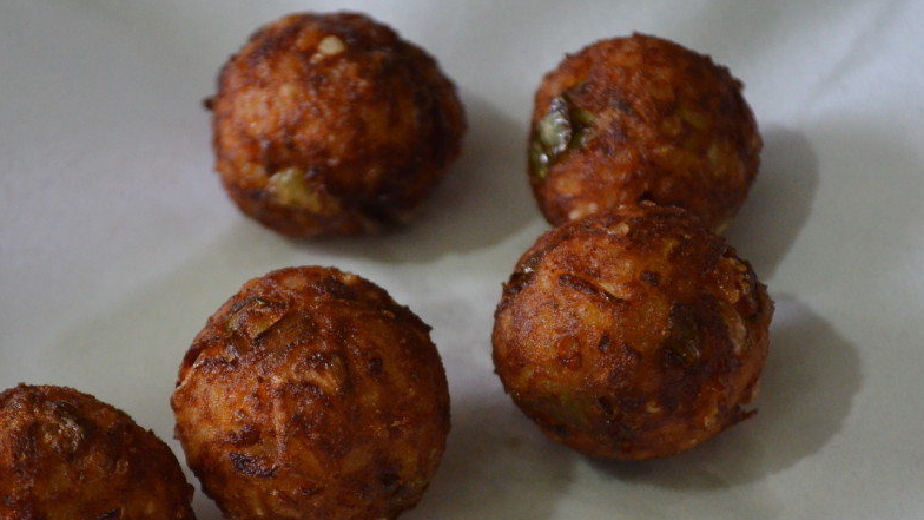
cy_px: 380
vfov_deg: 10.7
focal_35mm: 113
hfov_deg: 19.0
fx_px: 2761
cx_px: 409
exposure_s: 1/30
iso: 2500
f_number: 5.6
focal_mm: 55
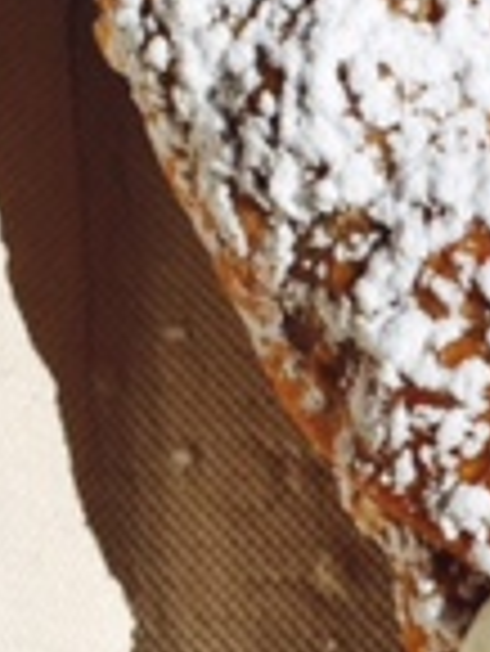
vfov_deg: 15.4
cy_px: 279
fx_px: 2412
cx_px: 526
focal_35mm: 128
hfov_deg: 11.4
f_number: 2.2
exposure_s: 1/5650
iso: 32
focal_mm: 4.15
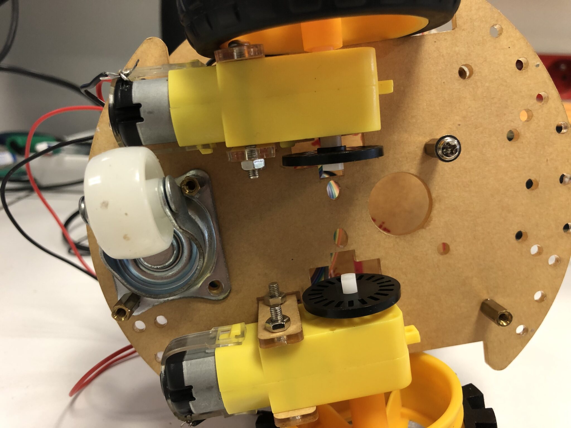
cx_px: 286
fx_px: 462
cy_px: 214
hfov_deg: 63.4
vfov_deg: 49.7
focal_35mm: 28
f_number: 1.8
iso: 50
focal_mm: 4
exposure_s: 1/17
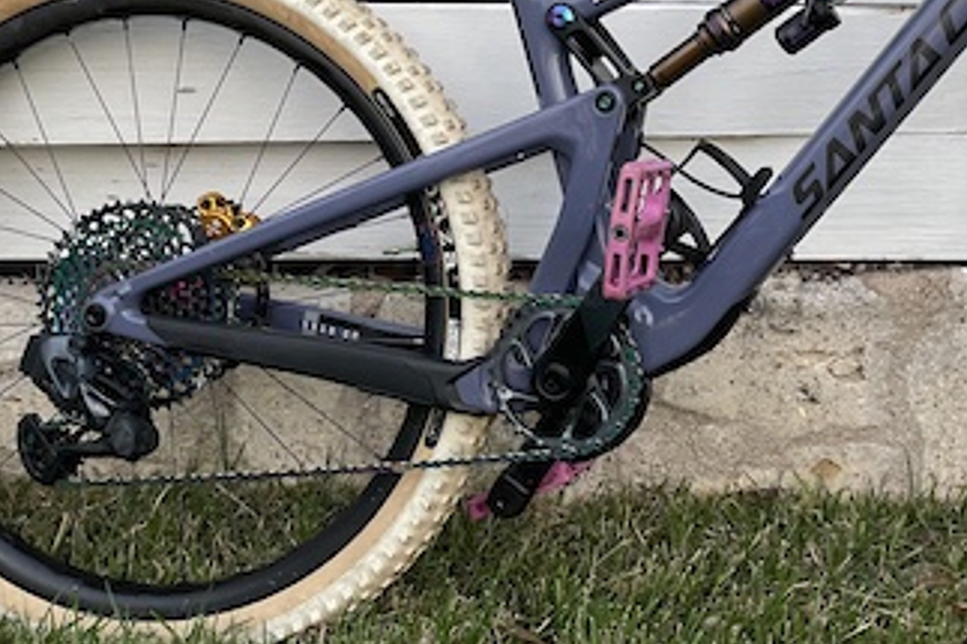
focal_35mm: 67
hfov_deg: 28.9
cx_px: 874
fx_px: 1799
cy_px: 138
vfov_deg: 20.1
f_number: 1.6
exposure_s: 1/121
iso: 80
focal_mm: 4.2
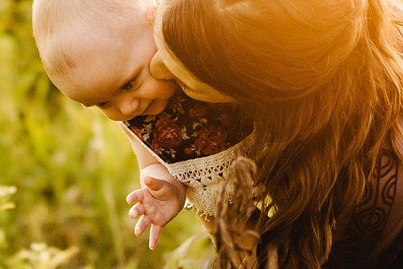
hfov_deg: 13.0
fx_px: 1769
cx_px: 139
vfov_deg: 8.7
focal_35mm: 158
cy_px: 77
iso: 125
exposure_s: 1/1600
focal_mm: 35
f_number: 1.4
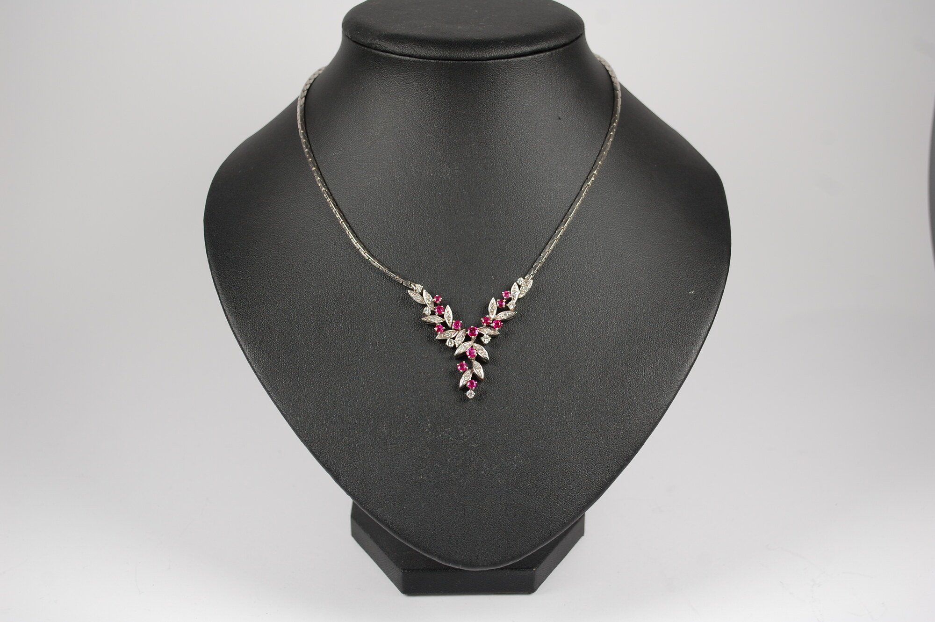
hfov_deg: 41.1
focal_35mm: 48
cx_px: 468
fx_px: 1246
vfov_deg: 28.0
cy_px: 311
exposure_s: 1/125
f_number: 5.6
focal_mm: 32
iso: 200
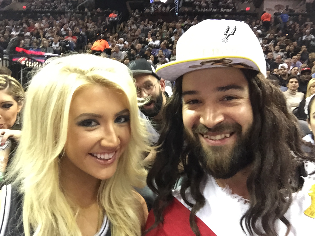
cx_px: 158
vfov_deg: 45.4
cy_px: 118
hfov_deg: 58.4
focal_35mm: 31
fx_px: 282
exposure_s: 1/30
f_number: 2.2
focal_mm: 2.65
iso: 200
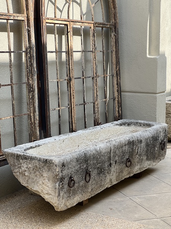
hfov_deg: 19.1
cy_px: 114
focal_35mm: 77
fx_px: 507
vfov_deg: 25.3
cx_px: 86
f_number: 2.8
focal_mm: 9
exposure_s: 1/161
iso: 32
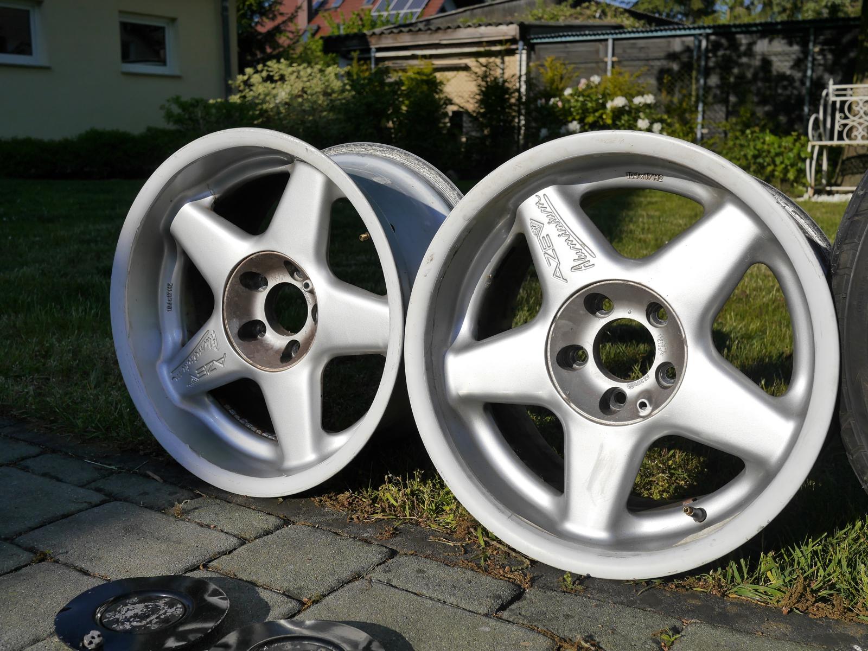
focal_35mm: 40
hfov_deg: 46.8
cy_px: 326
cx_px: 434
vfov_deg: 36.0
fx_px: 1003
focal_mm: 20
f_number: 5
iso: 160
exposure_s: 1/1600
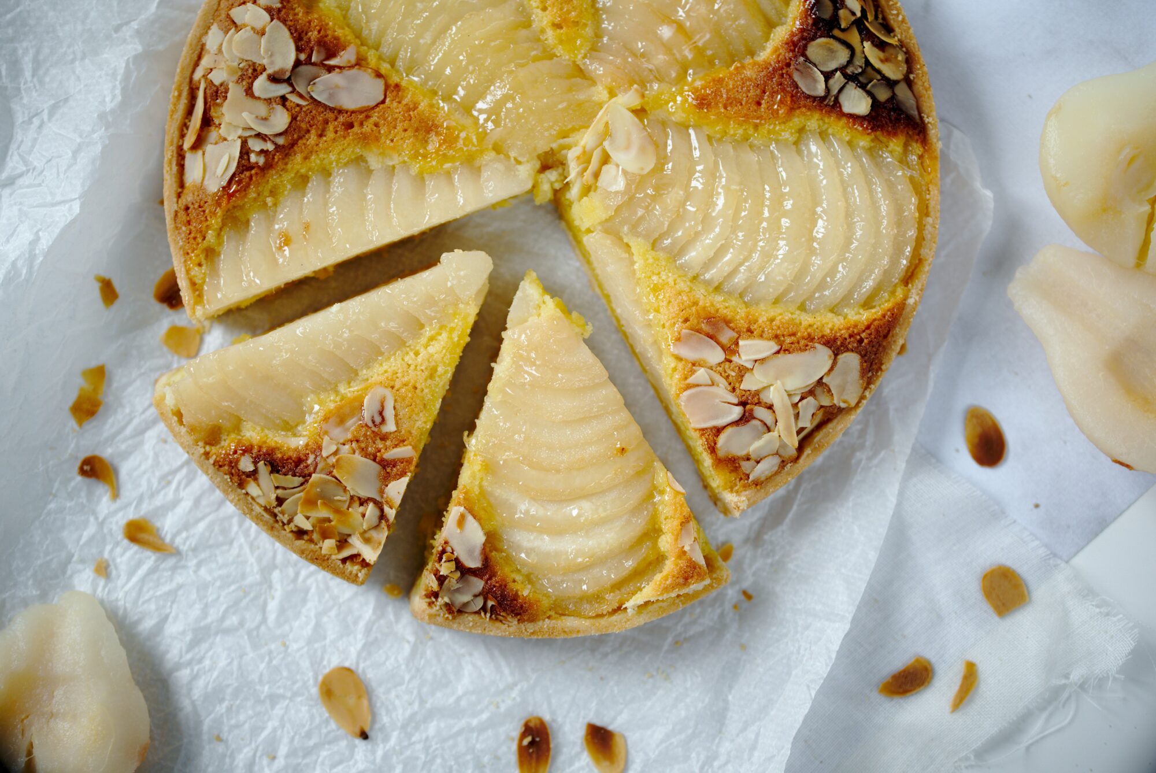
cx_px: 578
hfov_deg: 22.6
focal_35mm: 90
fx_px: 2892
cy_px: 386
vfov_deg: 15.2
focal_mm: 90
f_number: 3.2
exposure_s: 1/50
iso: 125
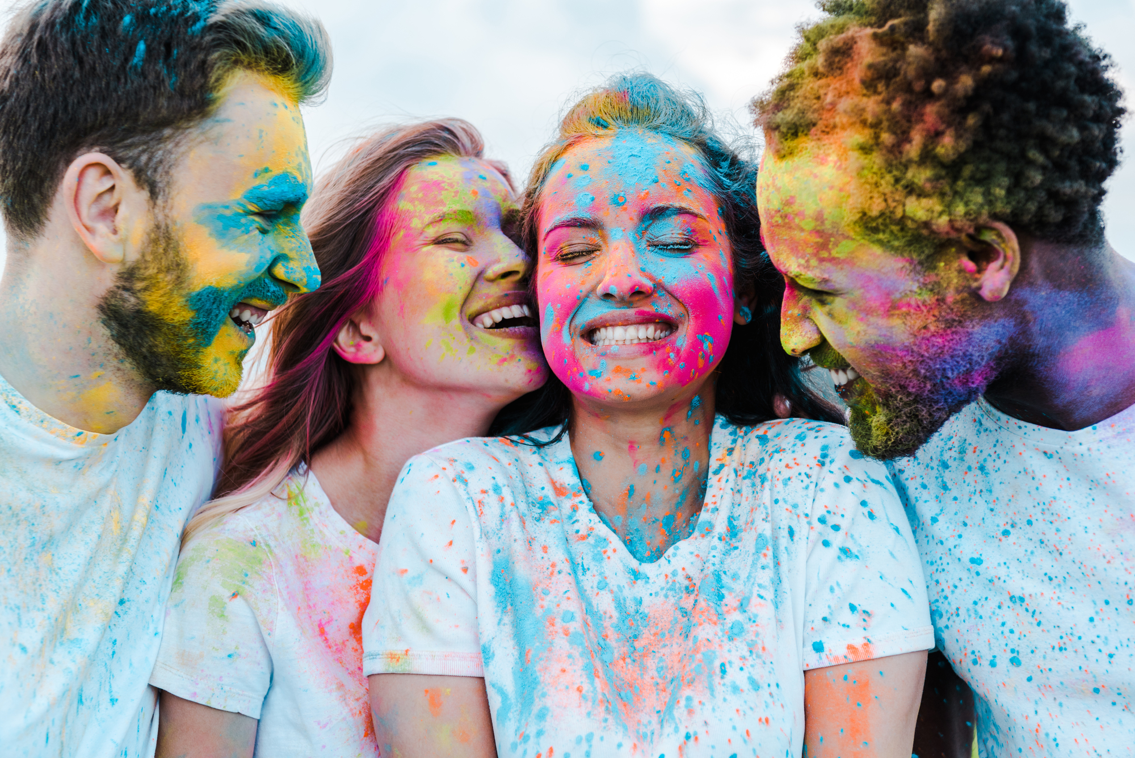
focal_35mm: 62
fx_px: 1955
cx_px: 568
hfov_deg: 32.4
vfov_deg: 21.9
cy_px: 379
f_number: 4
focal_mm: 62
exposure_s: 1/200
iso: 160
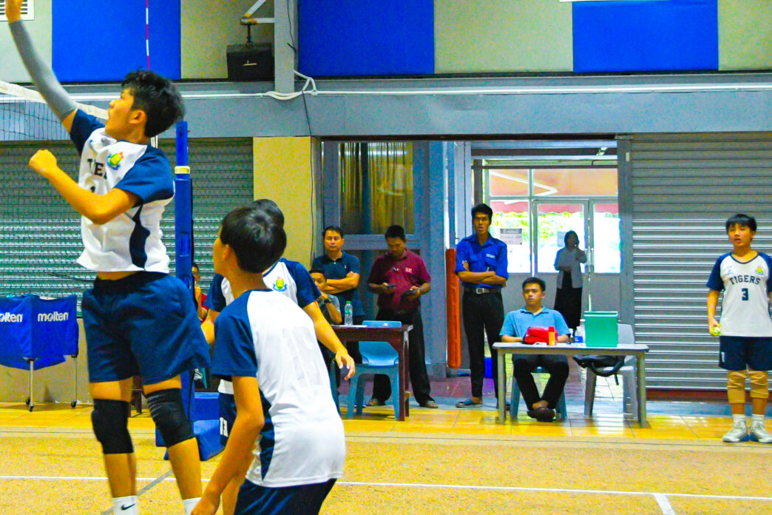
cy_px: 133
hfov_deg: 20.1
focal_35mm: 100
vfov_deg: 13.6
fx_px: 2144
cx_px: 123
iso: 3200
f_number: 5
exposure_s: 1/250
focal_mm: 34
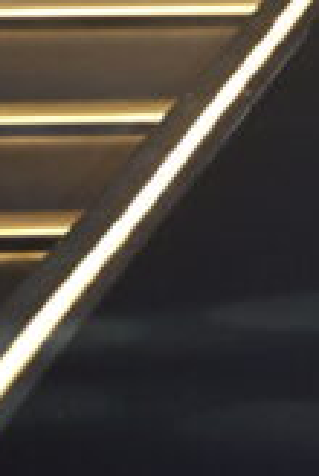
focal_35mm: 589
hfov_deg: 2.3
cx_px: 847
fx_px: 7795
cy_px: -882
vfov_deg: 3.4
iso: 800
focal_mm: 84
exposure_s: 1/200
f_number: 2.8
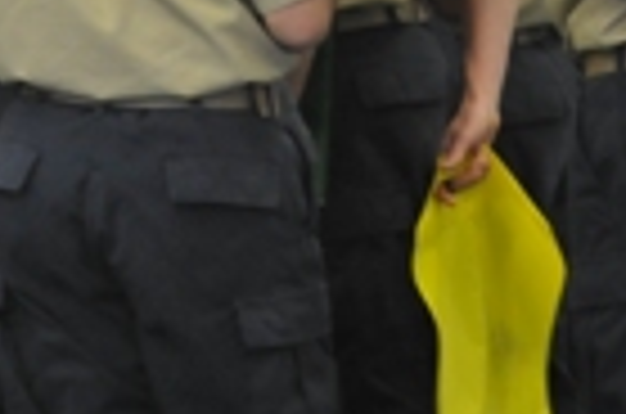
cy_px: -259
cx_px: -248
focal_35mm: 553
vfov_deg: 2.5
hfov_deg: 3.7
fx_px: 9594
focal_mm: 80
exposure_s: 1/60
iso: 1000
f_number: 4.5
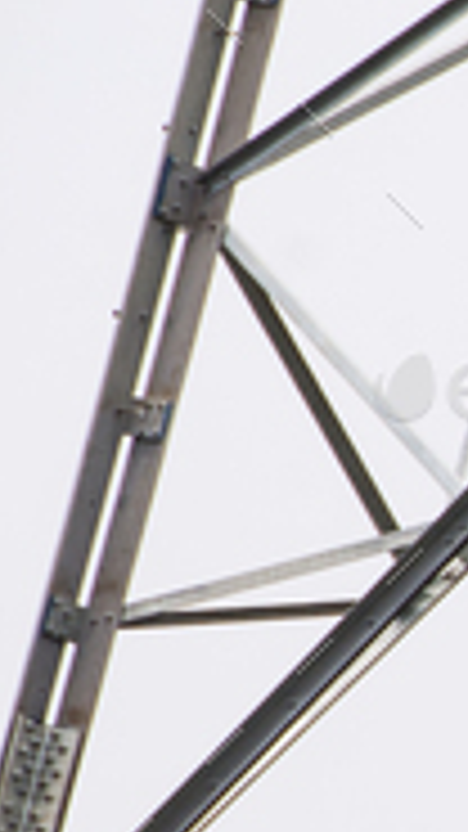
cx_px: 1238
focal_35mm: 750
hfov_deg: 1.6
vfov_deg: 2.9
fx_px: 16554
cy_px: 594
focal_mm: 150
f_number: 8
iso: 200
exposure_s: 1/500
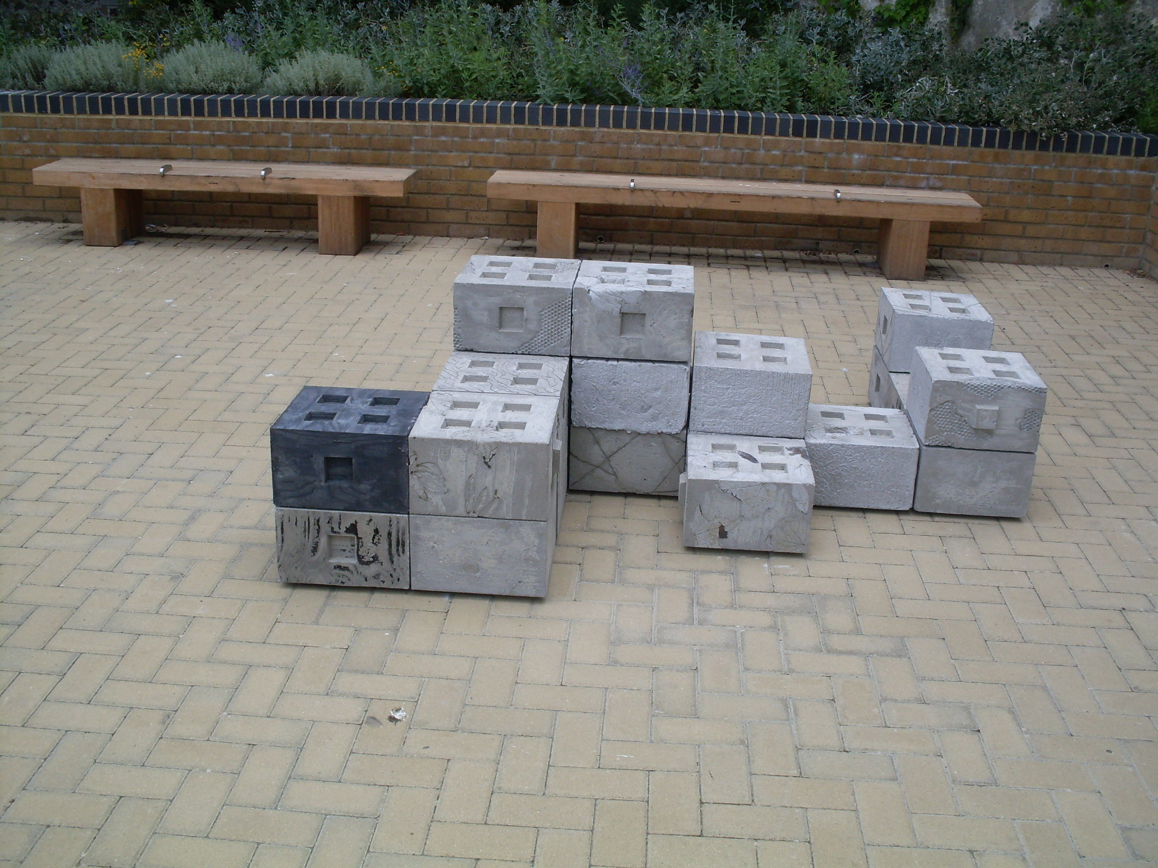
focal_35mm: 38
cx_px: 579
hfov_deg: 49.0
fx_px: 1271
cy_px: 434
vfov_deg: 37.7
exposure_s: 1/125
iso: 80
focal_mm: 6.3
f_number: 8.4
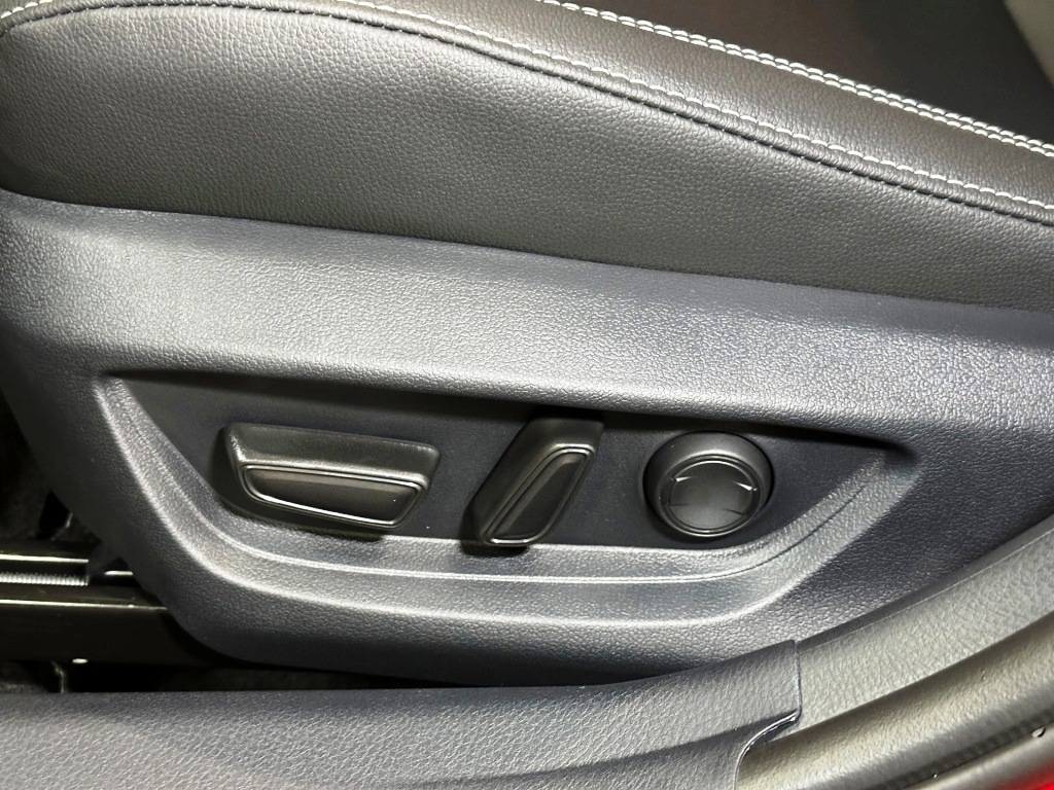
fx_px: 1462
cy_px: 395
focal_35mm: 48
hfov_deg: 39.7
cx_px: 527
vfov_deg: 30.3
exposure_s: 1/30
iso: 640
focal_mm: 6.86
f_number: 1.78
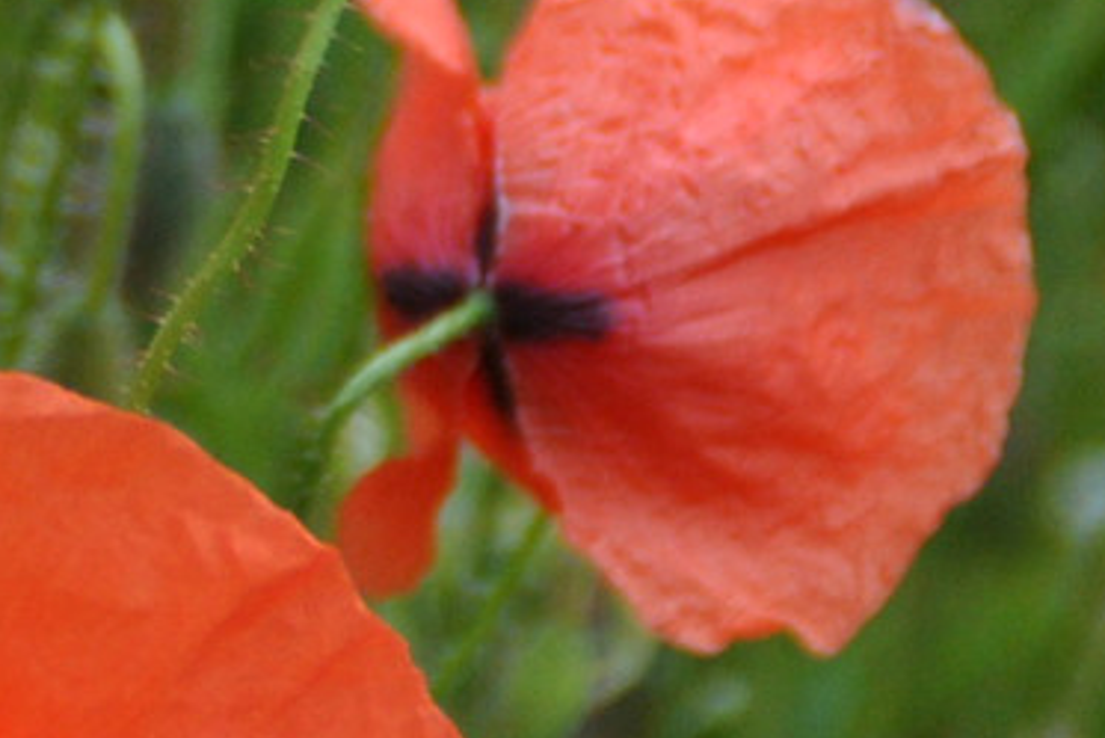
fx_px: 20946
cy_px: 62
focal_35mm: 682
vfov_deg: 2.0
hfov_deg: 3.0
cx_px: -632
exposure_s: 1/320
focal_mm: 105
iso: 400
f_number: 6
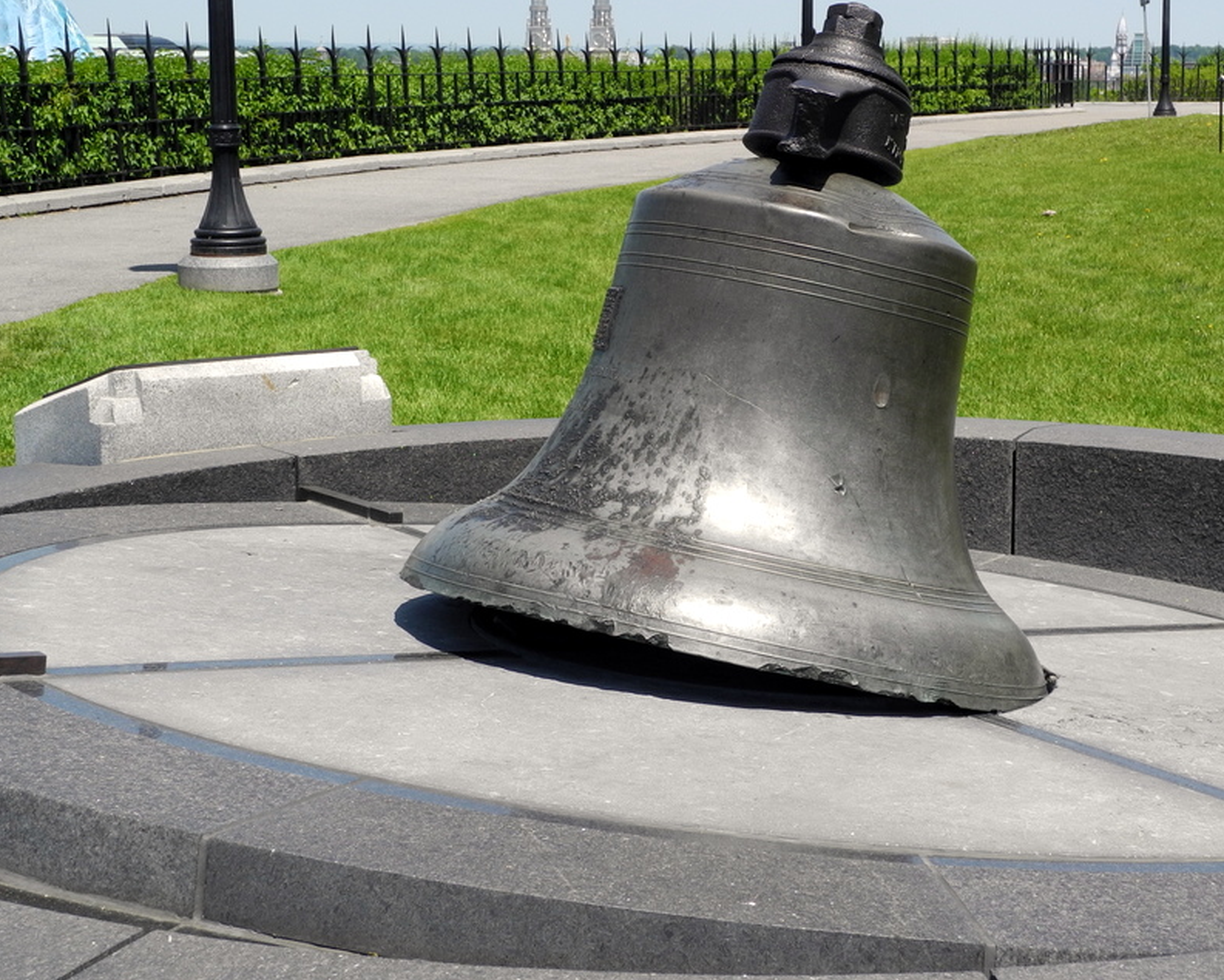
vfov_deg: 24.2
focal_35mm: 63
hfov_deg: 30.0
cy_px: 392
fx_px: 2283
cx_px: 707
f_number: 4
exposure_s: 1/1000
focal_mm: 10.7
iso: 100
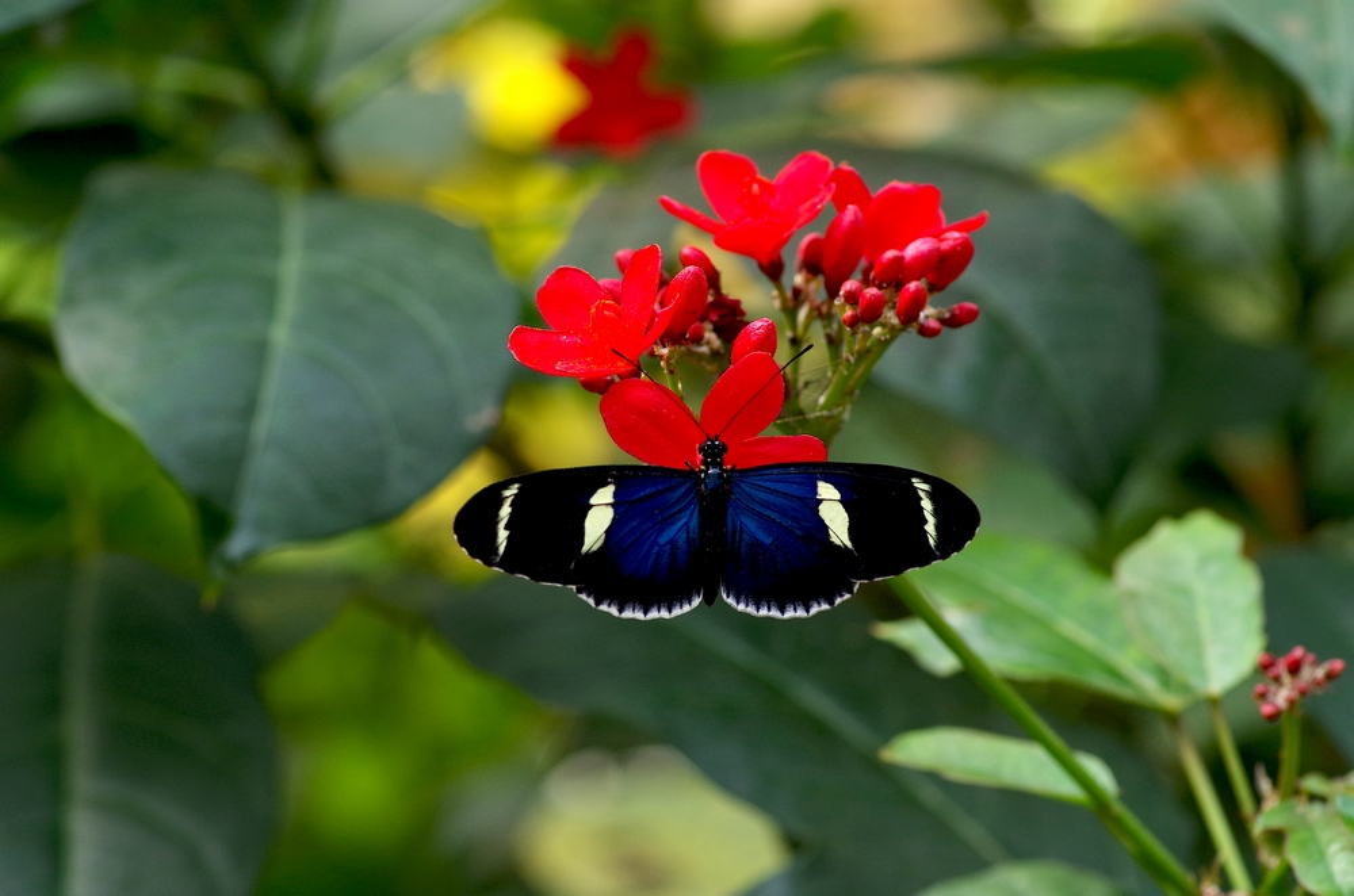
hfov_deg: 13.7
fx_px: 5629
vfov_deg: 9.1
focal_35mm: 150
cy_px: 448
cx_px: 677
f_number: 6.3
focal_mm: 100
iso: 400
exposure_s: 1/250
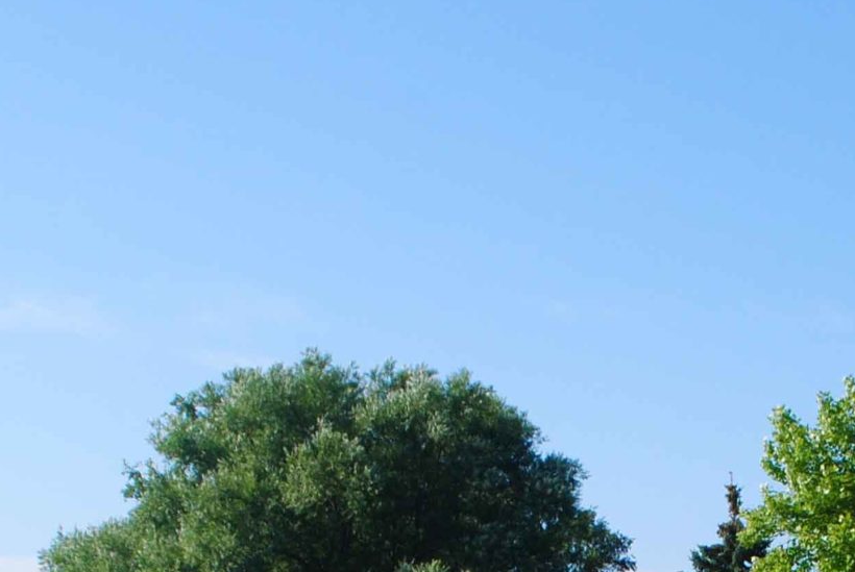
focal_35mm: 103
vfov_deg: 12.7
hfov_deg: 19.6
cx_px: 682
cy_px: 840
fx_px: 2449
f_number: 10
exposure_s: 1/250
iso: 200
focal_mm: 22
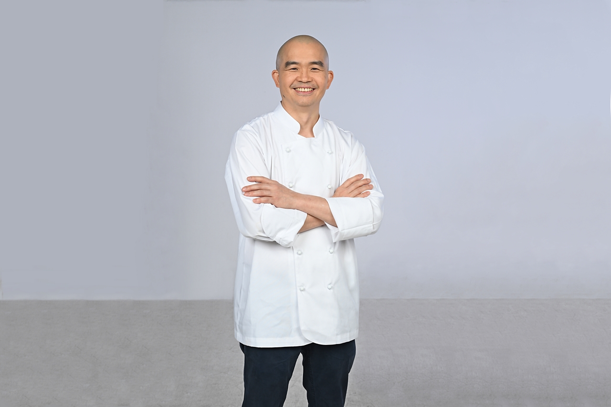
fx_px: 984
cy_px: 204
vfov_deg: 23.4
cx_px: 306
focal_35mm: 58
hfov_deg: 34.5
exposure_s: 1/80
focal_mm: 58
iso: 100
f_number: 13
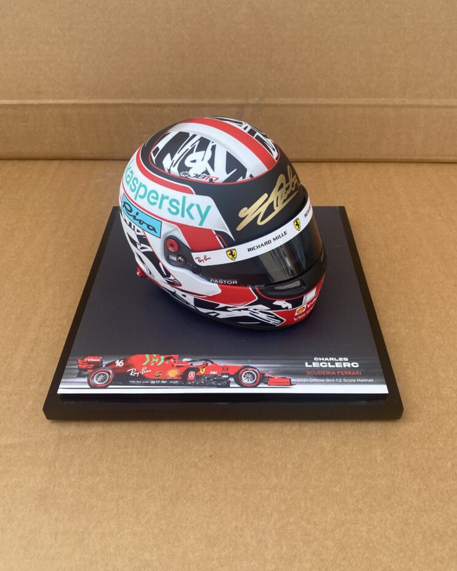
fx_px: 474
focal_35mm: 28
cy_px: 258
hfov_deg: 51.5
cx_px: 236
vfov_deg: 62.1
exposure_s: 1/616
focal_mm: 4.25
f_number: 1.8
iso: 32
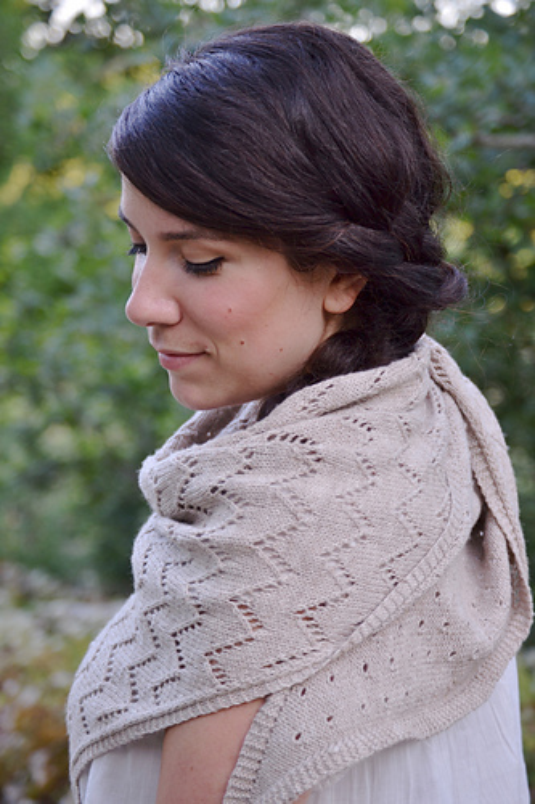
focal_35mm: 82
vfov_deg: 24.6
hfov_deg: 16.5
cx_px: 268
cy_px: 402
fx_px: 1840
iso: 200
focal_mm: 55
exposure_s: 1/60
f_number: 4
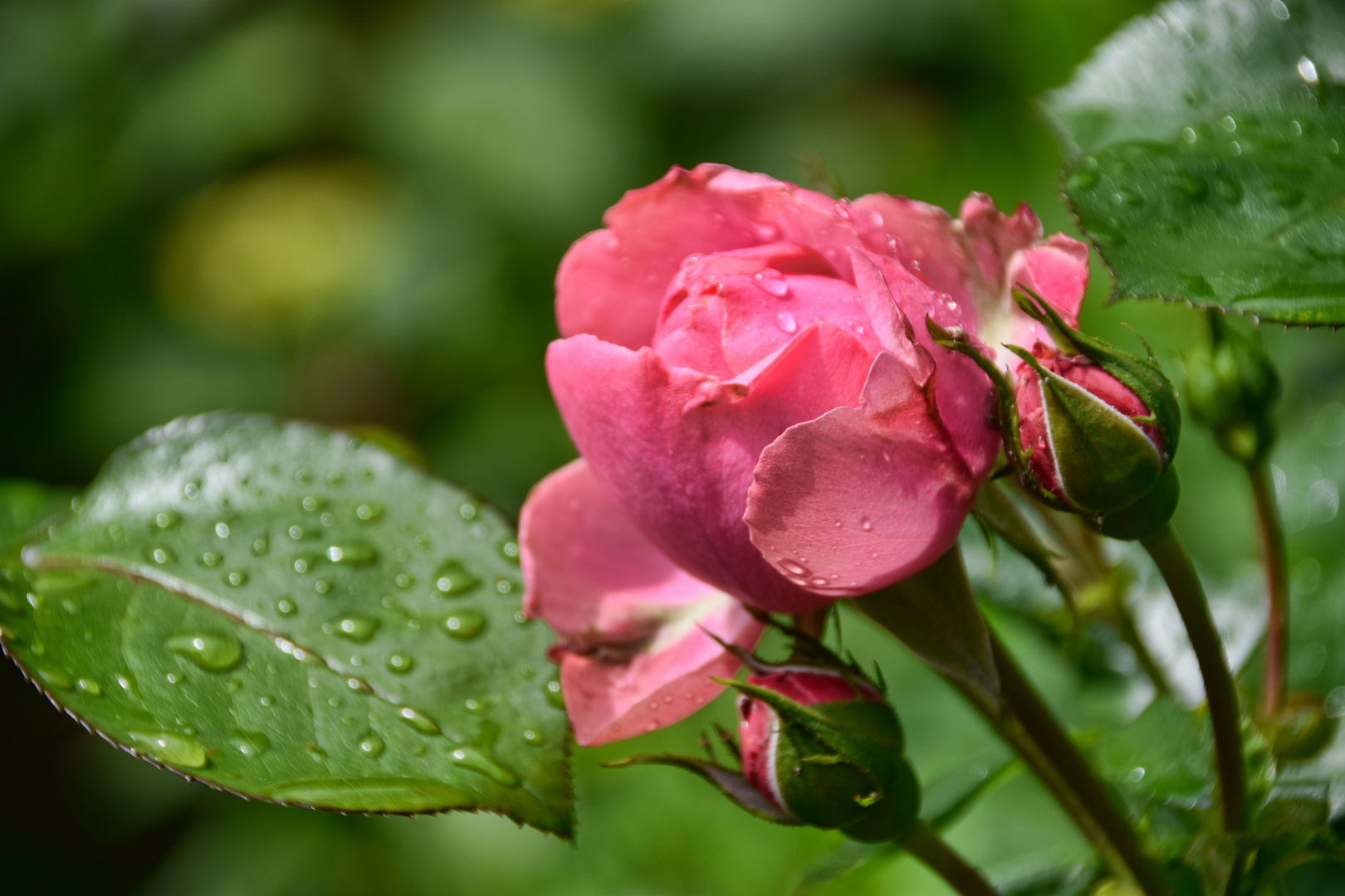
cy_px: 448
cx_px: 672
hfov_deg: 5.5
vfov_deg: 3.7
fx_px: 14009
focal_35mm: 375
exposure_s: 1/400
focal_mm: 250
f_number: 6.3
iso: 100
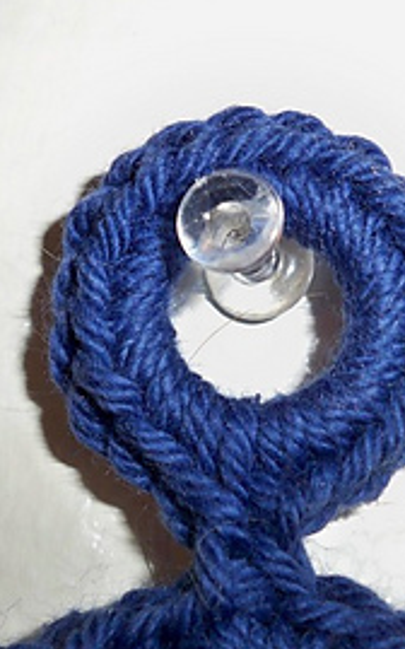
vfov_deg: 29.8
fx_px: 1219
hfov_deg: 18.9
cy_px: 329
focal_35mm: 69
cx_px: 195
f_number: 3.1
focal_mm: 6.3
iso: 200
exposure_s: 1/30
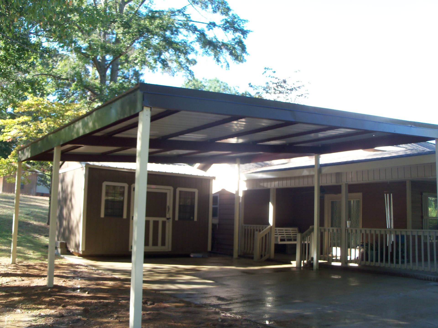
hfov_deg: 52.6
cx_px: 219
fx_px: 443
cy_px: 164
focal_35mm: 35
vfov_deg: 40.7
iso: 64
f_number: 3
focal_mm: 6.3
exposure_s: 1/100
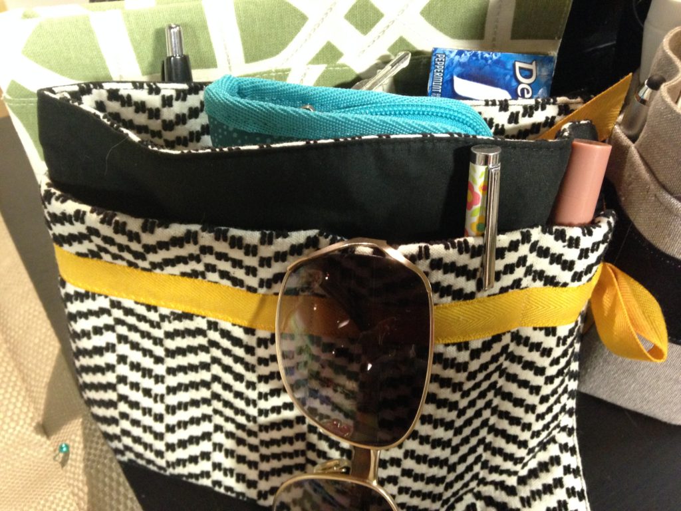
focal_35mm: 33
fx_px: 649
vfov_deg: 42.9
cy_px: 256
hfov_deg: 55.4
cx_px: 340
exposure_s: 1/20
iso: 320
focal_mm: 4.12
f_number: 2.4
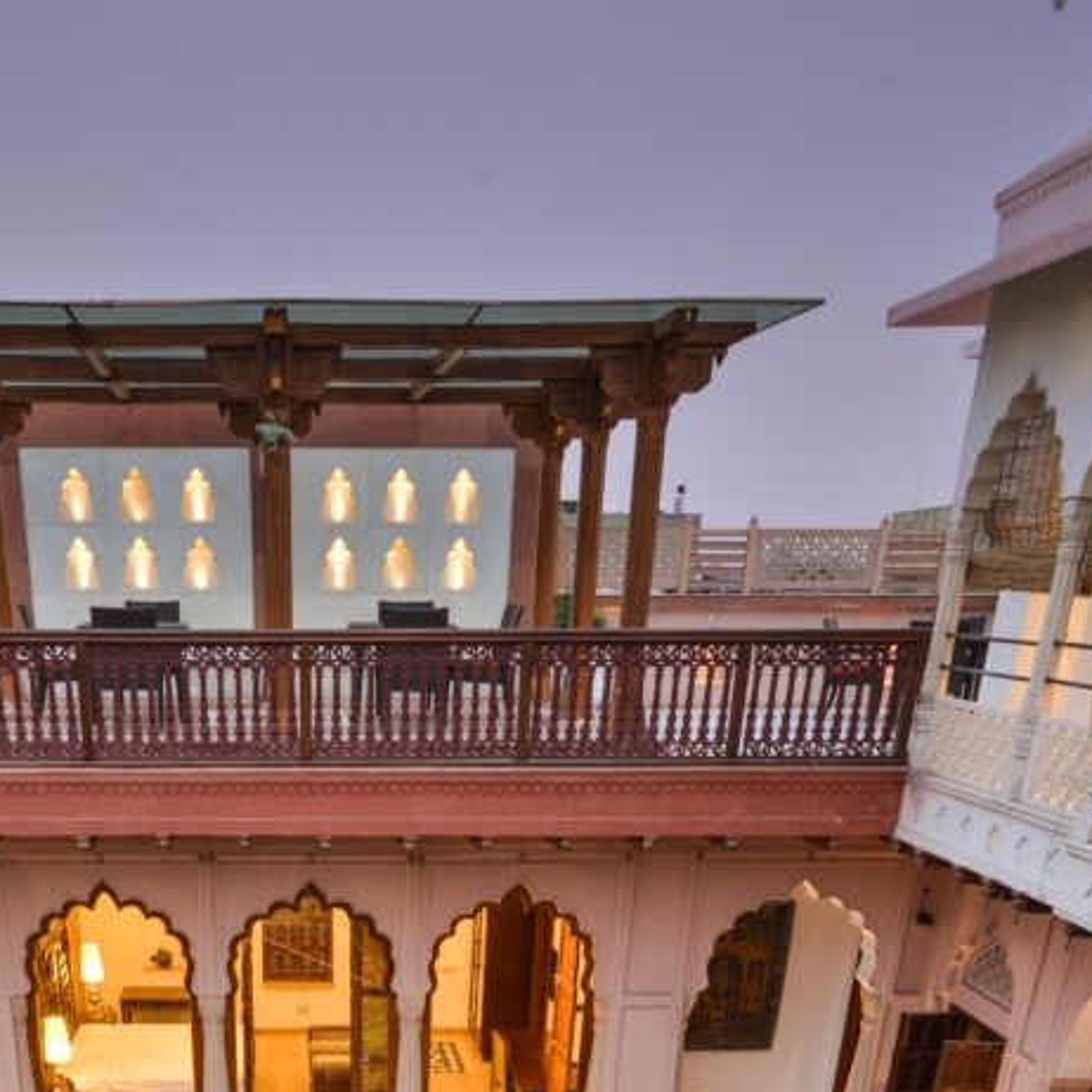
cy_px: 1304
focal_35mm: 36
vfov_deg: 36.1
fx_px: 1285
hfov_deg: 45.1
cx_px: 331
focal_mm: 17
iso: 250
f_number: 9
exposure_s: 1/5
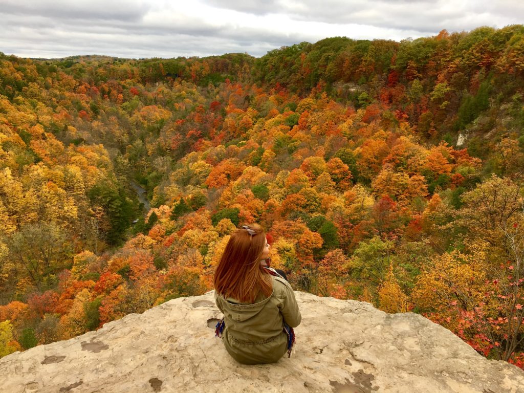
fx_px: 439
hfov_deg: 61.7
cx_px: 262
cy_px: 196
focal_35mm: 29
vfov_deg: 48.2
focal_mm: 4.15
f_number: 2.2
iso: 25
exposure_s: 1/386
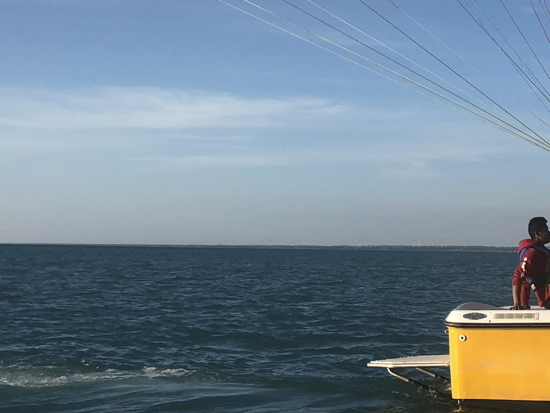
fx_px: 1224
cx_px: 530
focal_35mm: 77
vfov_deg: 18.3
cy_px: -62
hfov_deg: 24.4
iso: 20
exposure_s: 1/2024
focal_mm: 4
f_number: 1.8
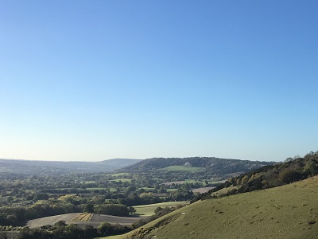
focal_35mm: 58
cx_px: 292
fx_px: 533
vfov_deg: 24.8
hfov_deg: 31.5
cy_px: 197
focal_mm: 4.15
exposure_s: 1/1326
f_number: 2.2
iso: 25
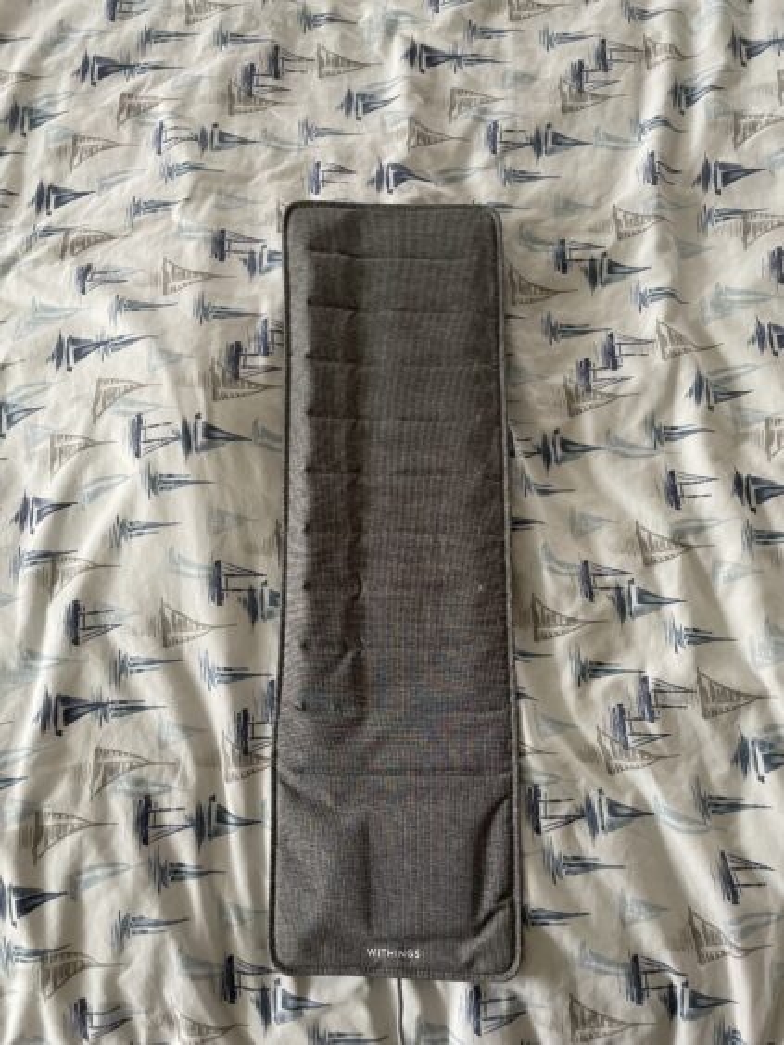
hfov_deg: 53.1
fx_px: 785
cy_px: 522
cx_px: 392
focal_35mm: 26
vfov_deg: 67.3
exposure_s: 1/60
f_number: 1.6
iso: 160
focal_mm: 4.2
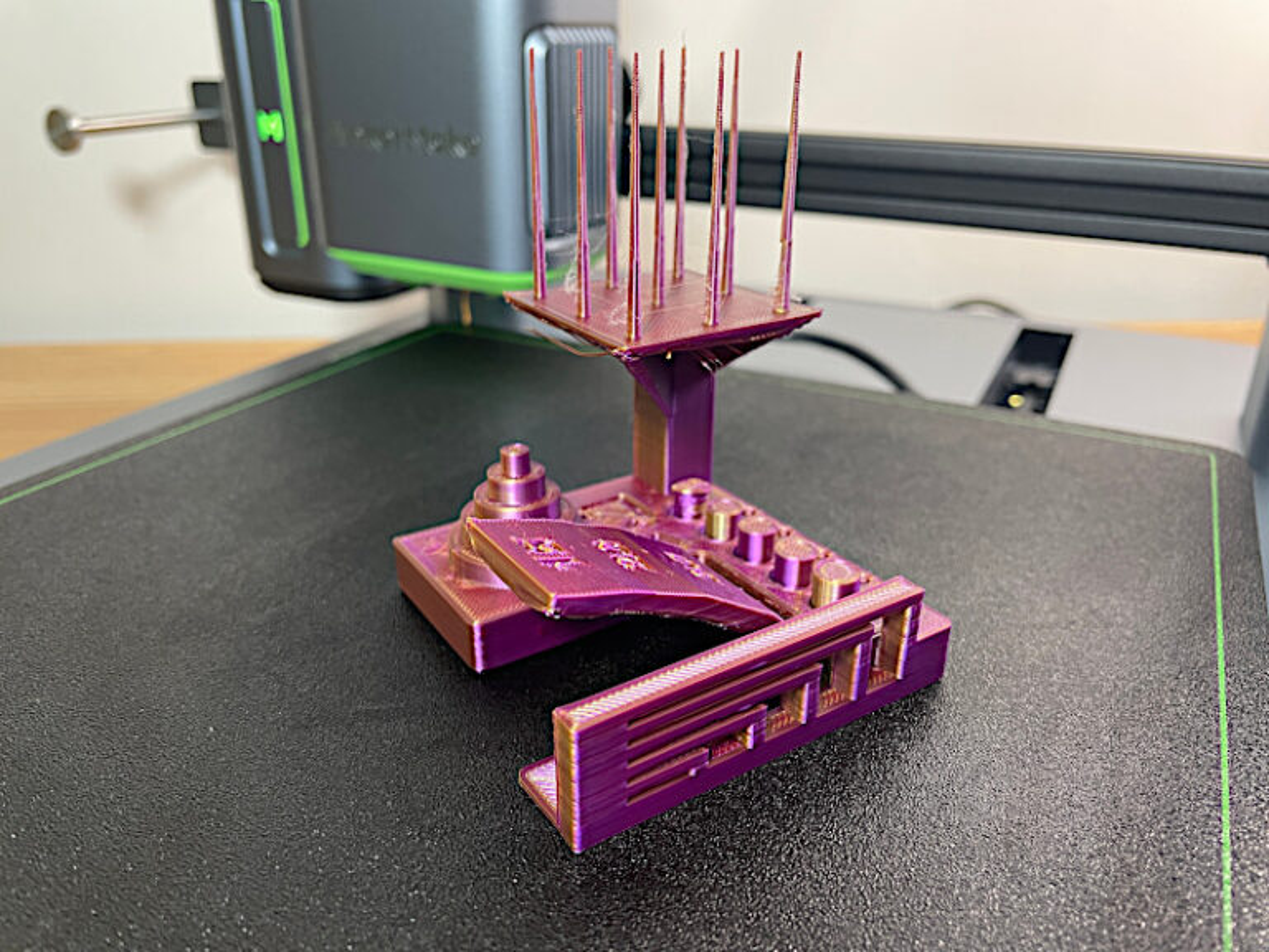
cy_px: 476
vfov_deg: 53.1
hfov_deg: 67.3
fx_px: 953
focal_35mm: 26
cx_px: 634
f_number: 1.6
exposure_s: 1/50
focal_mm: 4.2
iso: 80
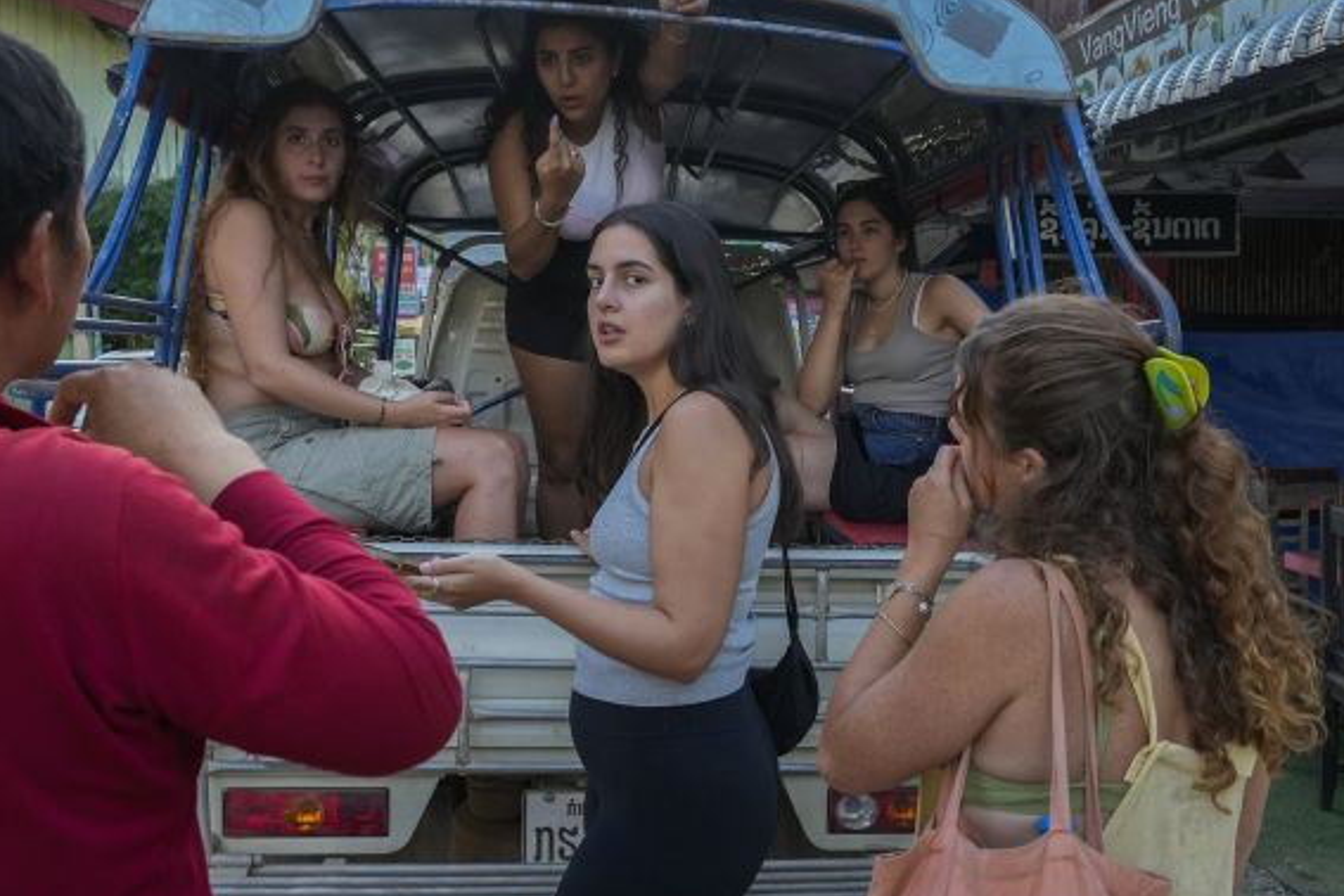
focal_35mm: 35
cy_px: 536
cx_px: 882
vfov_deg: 37.7
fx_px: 1307
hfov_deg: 53.5
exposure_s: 1/250
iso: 640
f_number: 5
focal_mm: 16
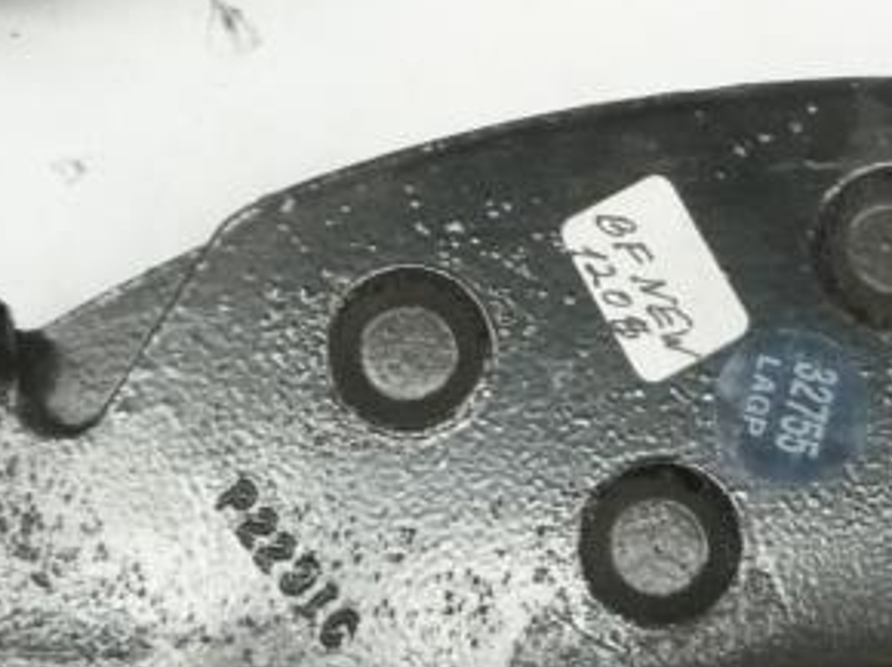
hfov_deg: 19.6
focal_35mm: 99
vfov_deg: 14.7
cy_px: 9
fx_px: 2549
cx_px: 720
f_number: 3.3
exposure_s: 1/30
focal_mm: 4.7
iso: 320
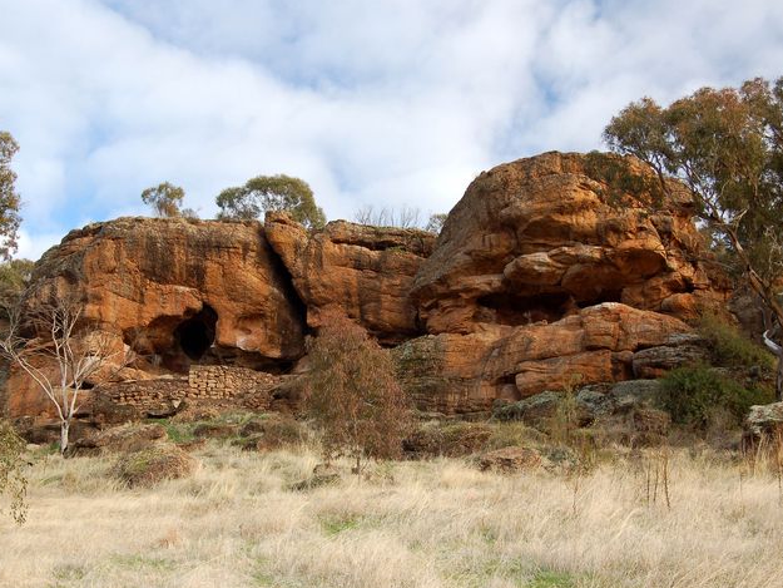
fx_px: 1267
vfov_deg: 26.1
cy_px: 295
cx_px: 348
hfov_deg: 34.3
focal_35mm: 56
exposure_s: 1/60
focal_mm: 34
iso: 400
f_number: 8
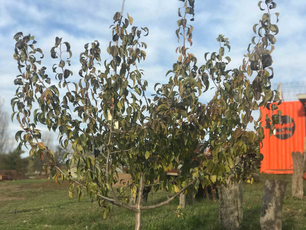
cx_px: 153
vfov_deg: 25.7
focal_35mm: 57
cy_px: 115
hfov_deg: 33.8
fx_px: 504
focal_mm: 6.6
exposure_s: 1/584
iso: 20
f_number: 2.8
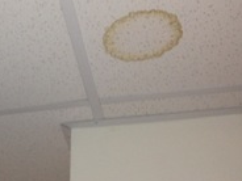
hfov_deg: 24.9
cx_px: -9
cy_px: 119
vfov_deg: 19.8
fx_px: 517
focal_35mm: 74
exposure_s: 1/20
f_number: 2.4
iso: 64
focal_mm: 4.12
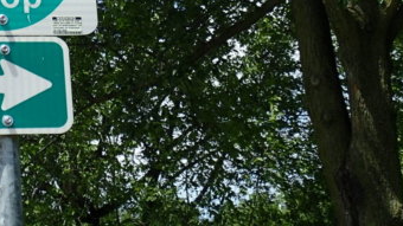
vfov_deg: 10.2
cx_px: 12
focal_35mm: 116
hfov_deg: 18.1
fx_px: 1239
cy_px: -73
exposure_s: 1/500
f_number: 4
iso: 100
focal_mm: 7.34
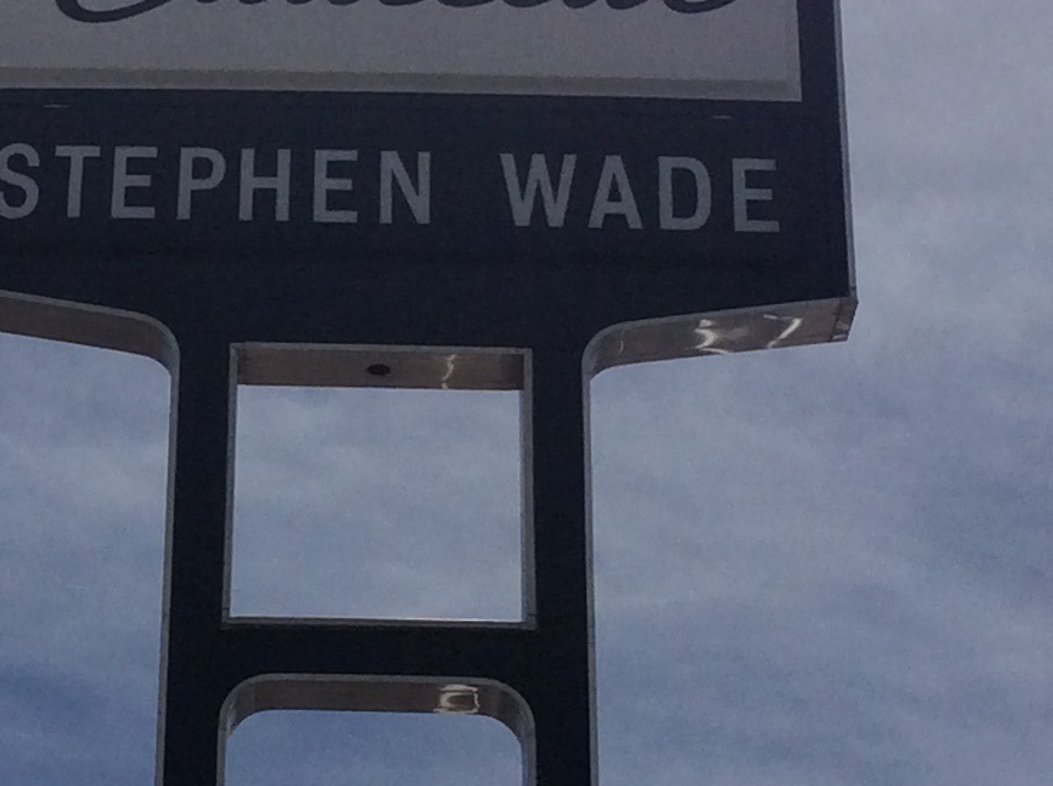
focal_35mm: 113
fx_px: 3432
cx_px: 88
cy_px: 340
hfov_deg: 17.2
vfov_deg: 13.1
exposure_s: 1/9615
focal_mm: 3.3
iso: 40
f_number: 2.4
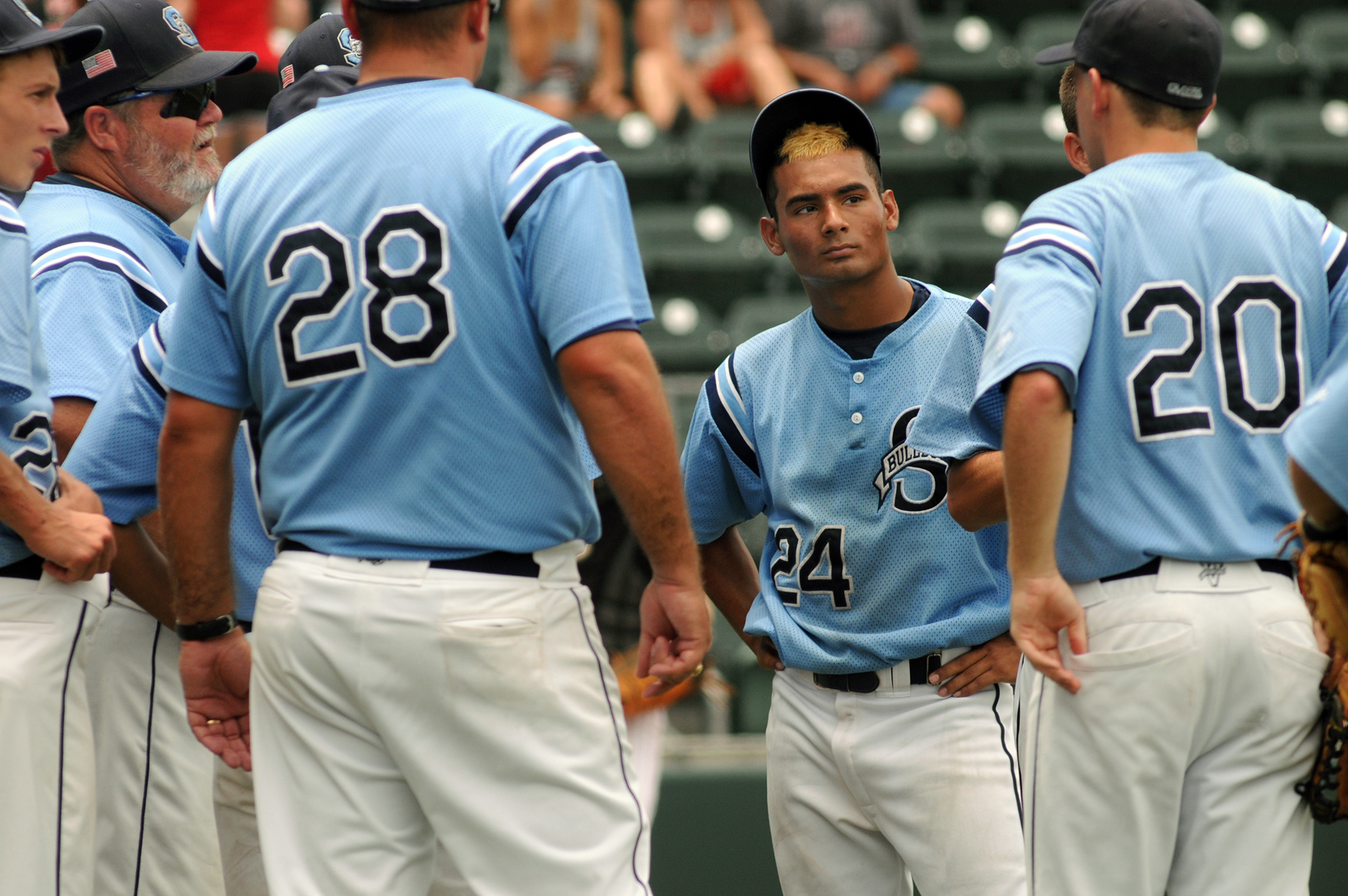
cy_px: 448
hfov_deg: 4.6
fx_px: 16831
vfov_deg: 3.0
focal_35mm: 450
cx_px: 674
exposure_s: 1/1000
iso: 320
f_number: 5
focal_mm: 300
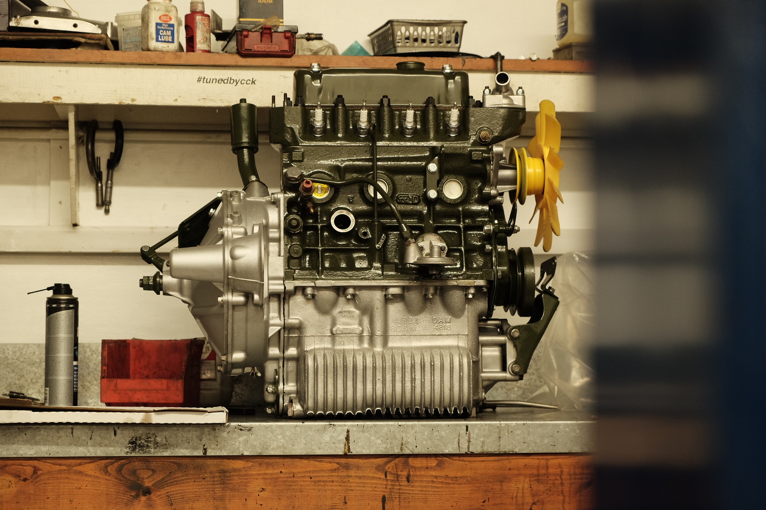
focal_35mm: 83
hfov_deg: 24.5
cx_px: 383
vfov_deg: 16.5
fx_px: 1766
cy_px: 255
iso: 800
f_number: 4
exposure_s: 1/52
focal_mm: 55
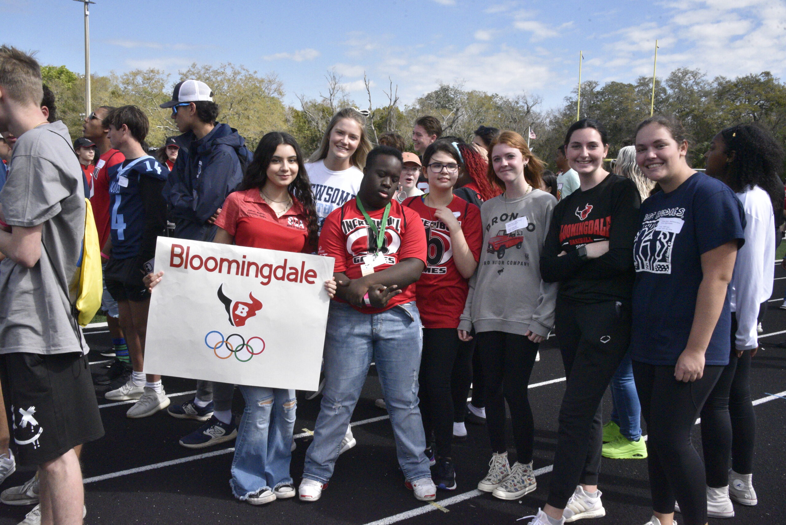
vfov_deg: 38.9
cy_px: 262
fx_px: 743
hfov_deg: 55.8
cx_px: 393
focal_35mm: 34
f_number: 20
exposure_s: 1/4000
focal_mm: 34
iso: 12800
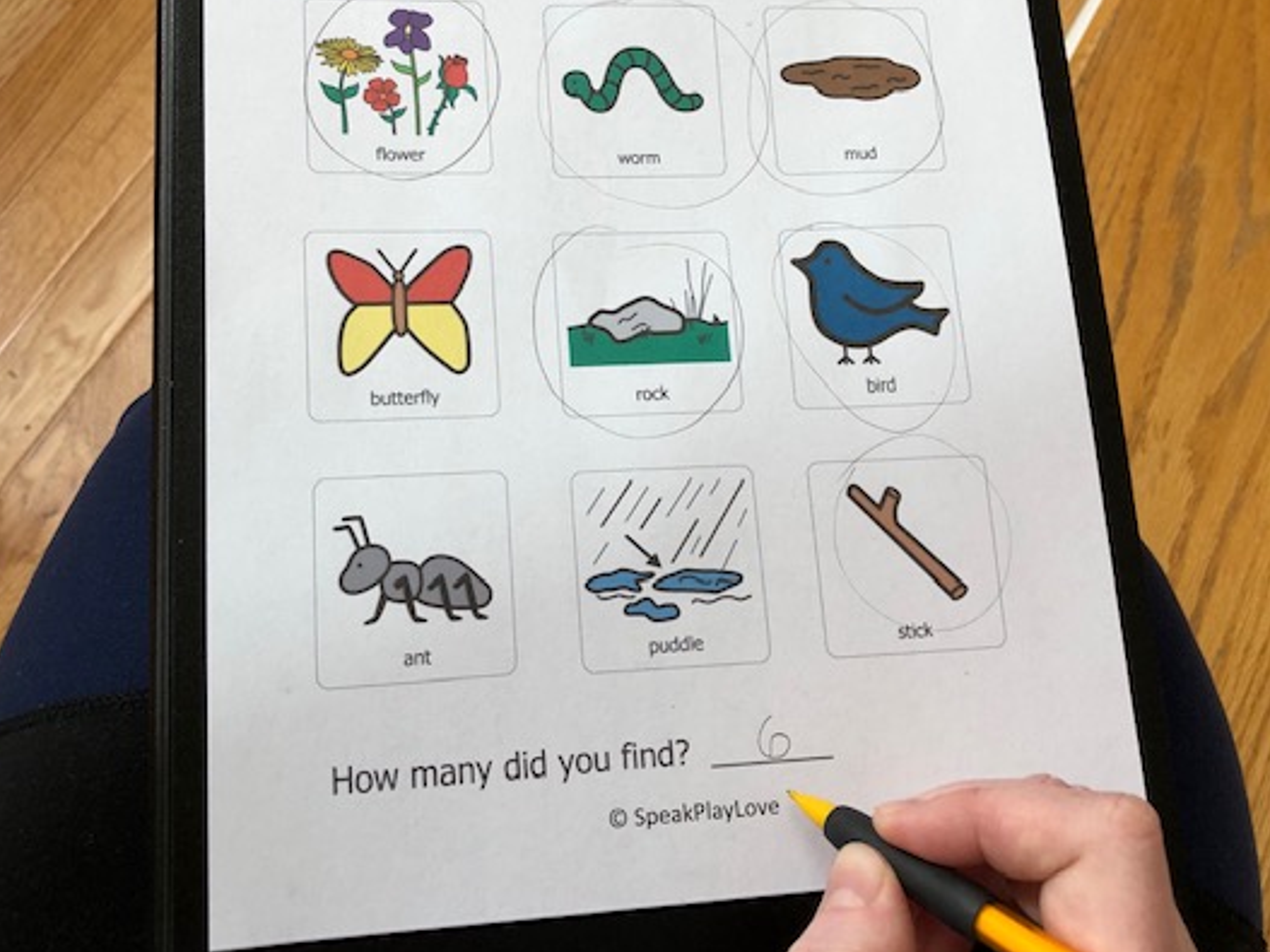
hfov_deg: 53.8
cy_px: 386
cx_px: 540
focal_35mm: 34
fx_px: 1247
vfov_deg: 41.6
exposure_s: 1/40
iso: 25
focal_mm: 3.99
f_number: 1.8
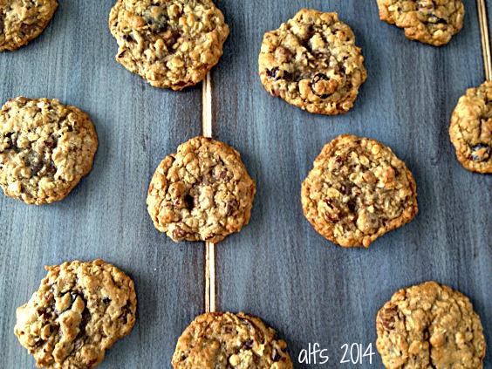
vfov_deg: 40.7
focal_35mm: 35
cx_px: 246
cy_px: 184
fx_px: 497
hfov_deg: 52.6
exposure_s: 1/20
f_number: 2.4
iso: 64
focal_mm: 4.28
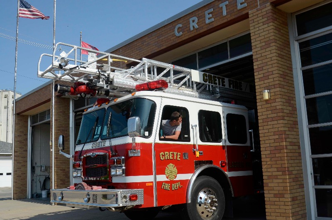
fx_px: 331
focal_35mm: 36
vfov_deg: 36.7
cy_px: 110
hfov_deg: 53.2
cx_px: 166
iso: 400
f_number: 5.6
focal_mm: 24
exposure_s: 1/2500
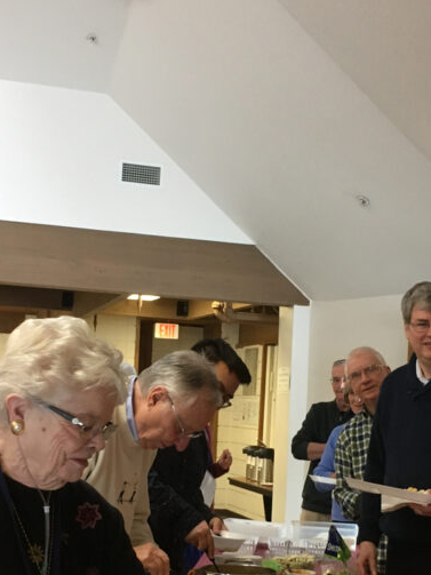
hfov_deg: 24.8
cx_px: 224
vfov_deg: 32.3
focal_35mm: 59
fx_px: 980
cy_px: 401
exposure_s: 1/30
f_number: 2.2
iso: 100
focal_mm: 4.15
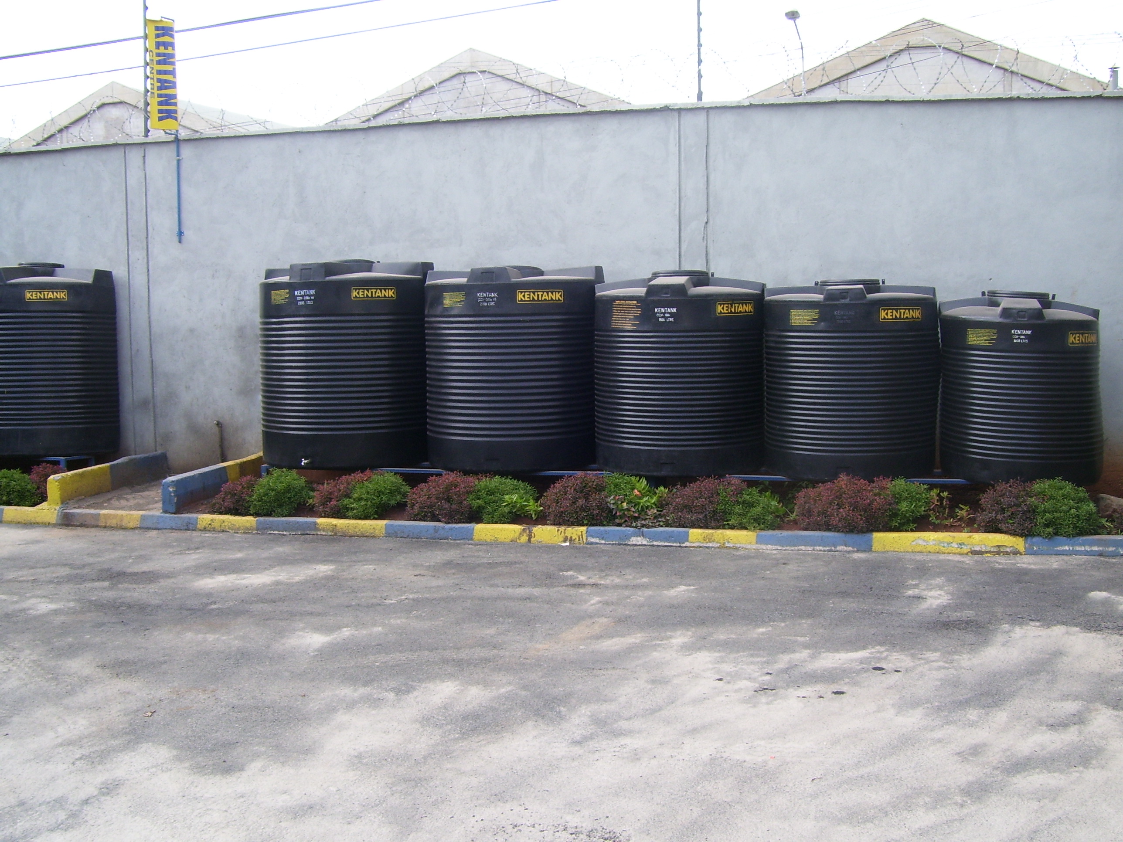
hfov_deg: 50.1
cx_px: 562
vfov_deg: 38.7
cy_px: 421
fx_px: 1200
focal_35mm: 37
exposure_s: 1/125
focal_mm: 6
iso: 80
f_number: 4.8
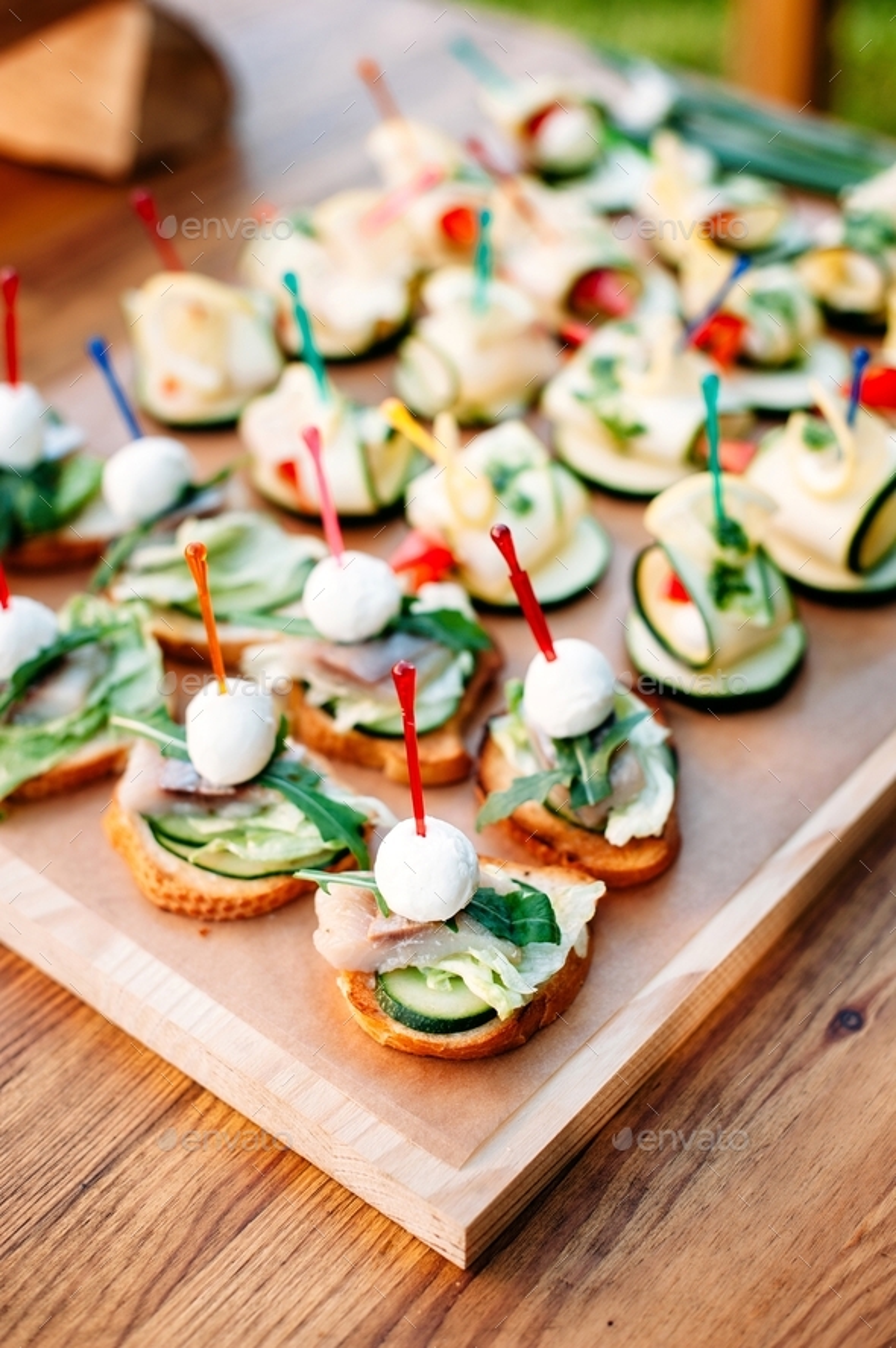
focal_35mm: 50
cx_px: 448
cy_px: 674
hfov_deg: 27.0
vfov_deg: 39.6
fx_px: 1869
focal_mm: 50
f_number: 3.2
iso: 200
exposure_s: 1/400
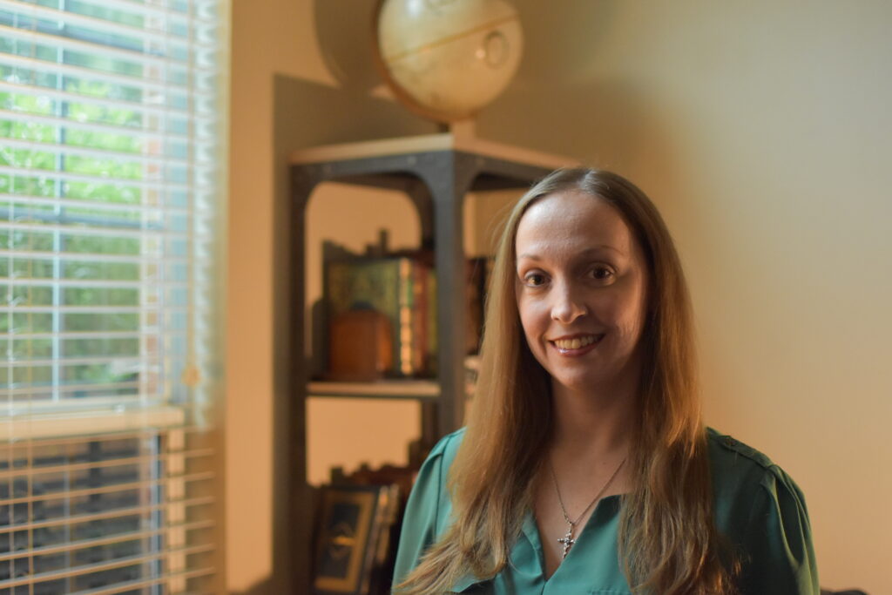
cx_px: 446
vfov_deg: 25.8
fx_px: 1301
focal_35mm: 52
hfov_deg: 37.8
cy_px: 298
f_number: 1.8
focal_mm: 35
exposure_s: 1/125
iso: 1600
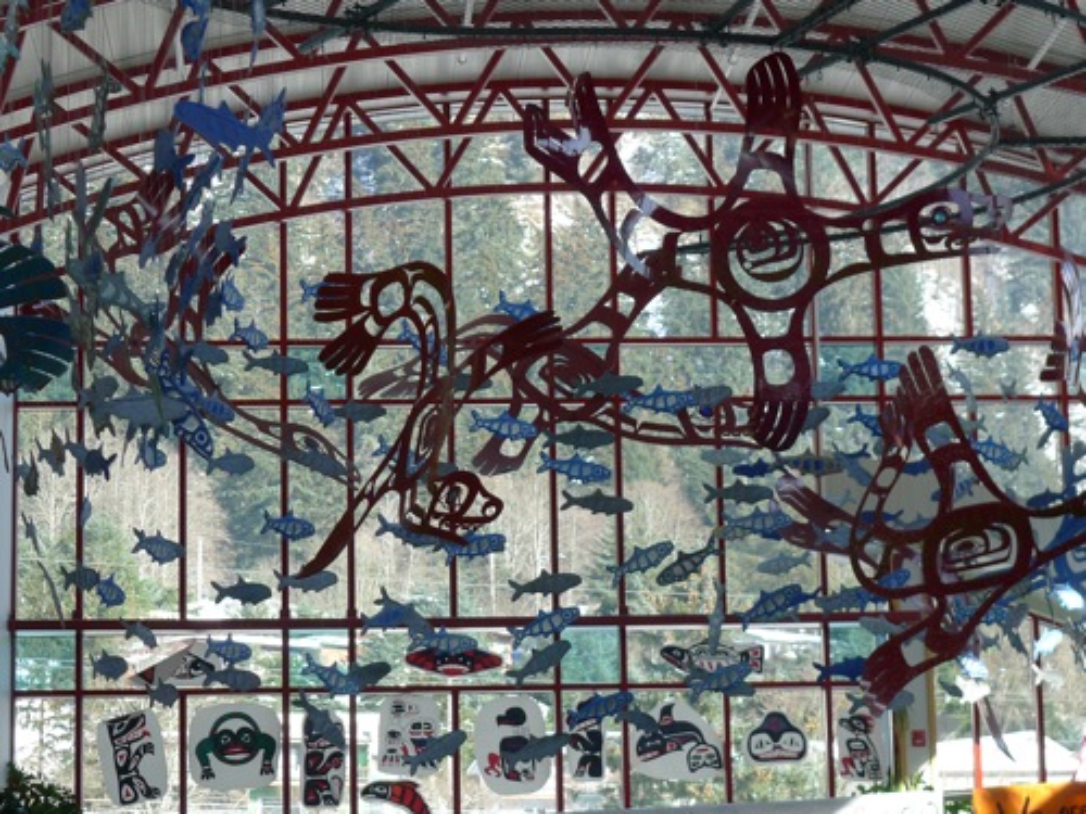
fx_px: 3765
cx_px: 543
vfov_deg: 12.3
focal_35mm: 120
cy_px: 407
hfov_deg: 16.4
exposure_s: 1/125
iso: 80
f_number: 3.3
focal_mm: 19.2
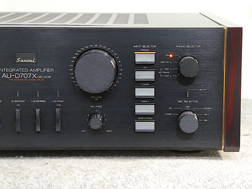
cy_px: 94
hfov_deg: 20.0
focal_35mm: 98
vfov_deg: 15.1
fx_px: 713
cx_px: 126
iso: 200
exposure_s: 1/4
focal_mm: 17.5
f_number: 5
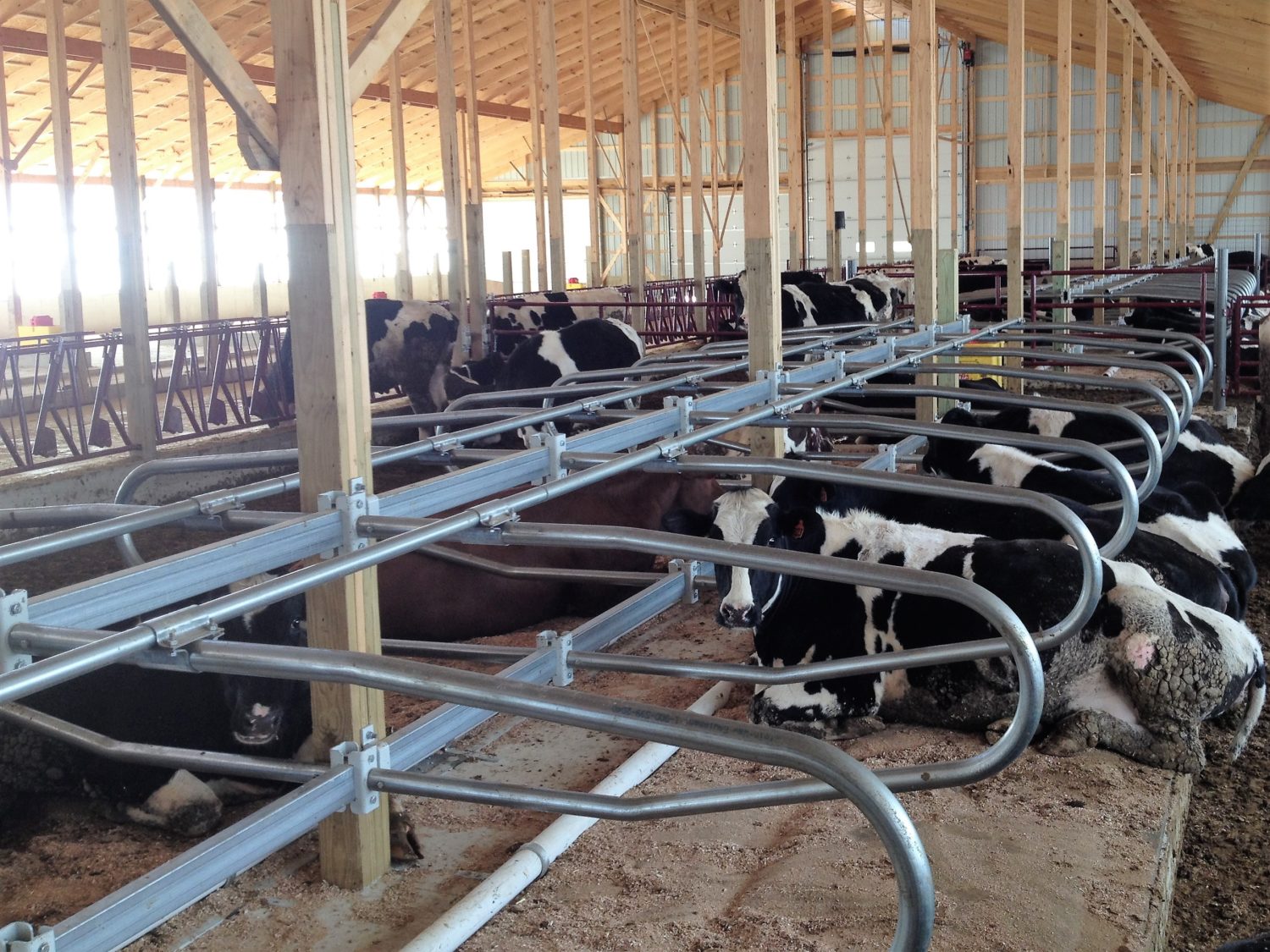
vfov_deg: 40.7
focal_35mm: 35
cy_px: 476
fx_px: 1284
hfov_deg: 52.6
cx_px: 635
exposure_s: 1/40
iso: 50
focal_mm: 4.28
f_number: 2.4
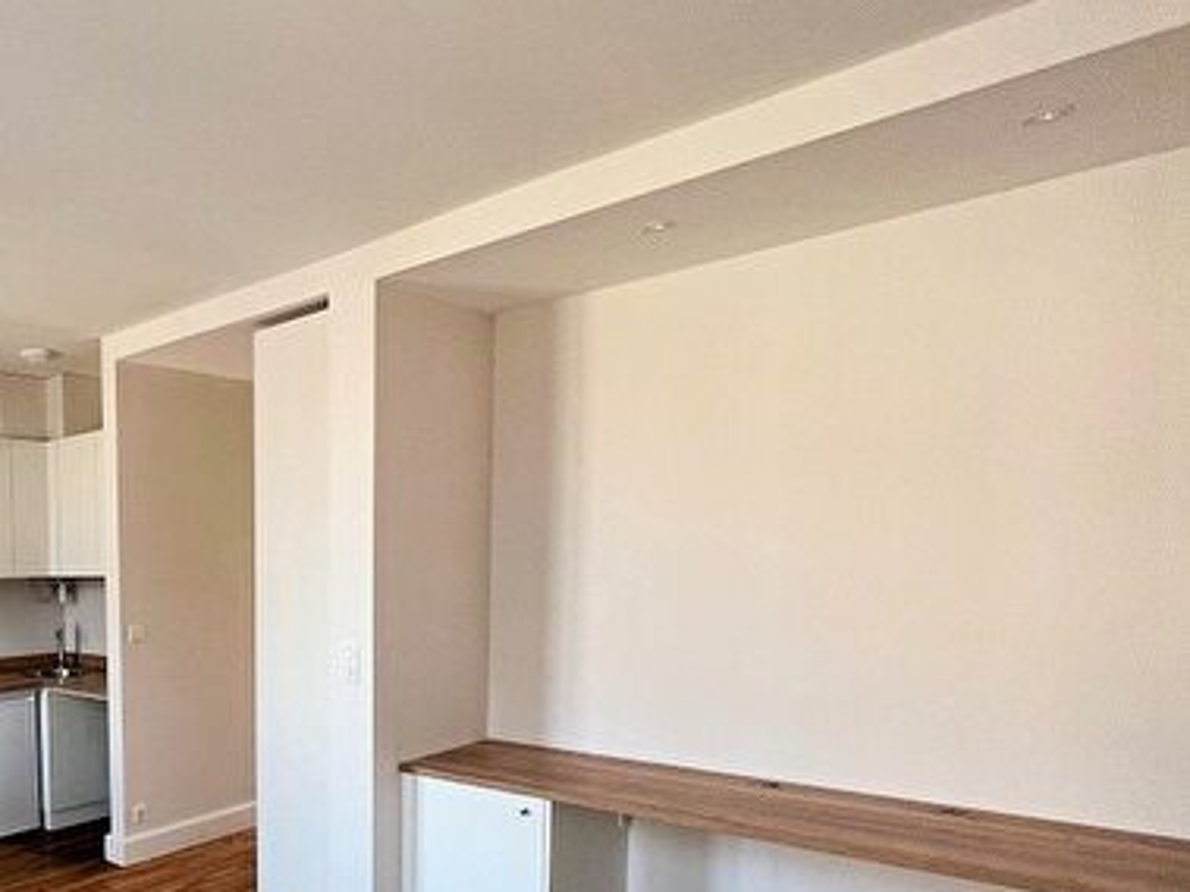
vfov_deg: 54.7
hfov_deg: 59.5
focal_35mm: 24
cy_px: 645
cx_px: 94
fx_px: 825
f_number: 1.8
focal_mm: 1.57
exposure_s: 1/99
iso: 80
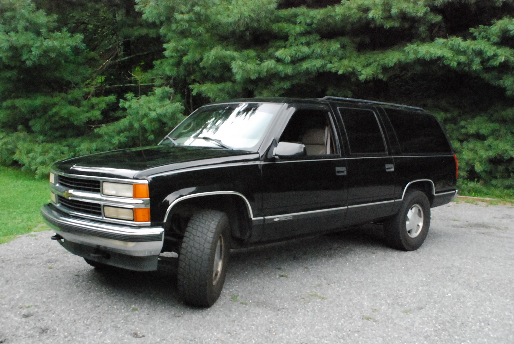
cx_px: 257
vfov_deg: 40.1
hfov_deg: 57.2
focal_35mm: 33
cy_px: 172
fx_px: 472
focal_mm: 22
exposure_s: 1/320
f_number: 9
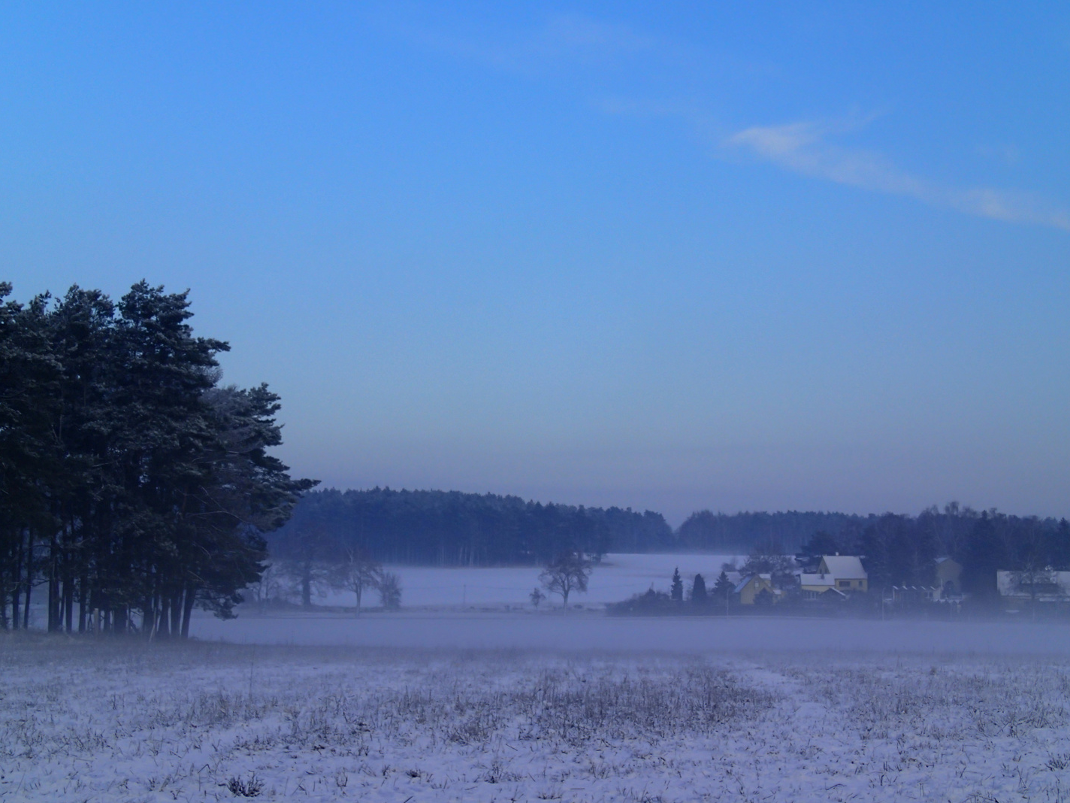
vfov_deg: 16.1
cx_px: 538
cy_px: 398
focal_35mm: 92
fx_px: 2844
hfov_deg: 21.3
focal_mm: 16.48
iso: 100
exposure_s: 1/250
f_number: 6.3
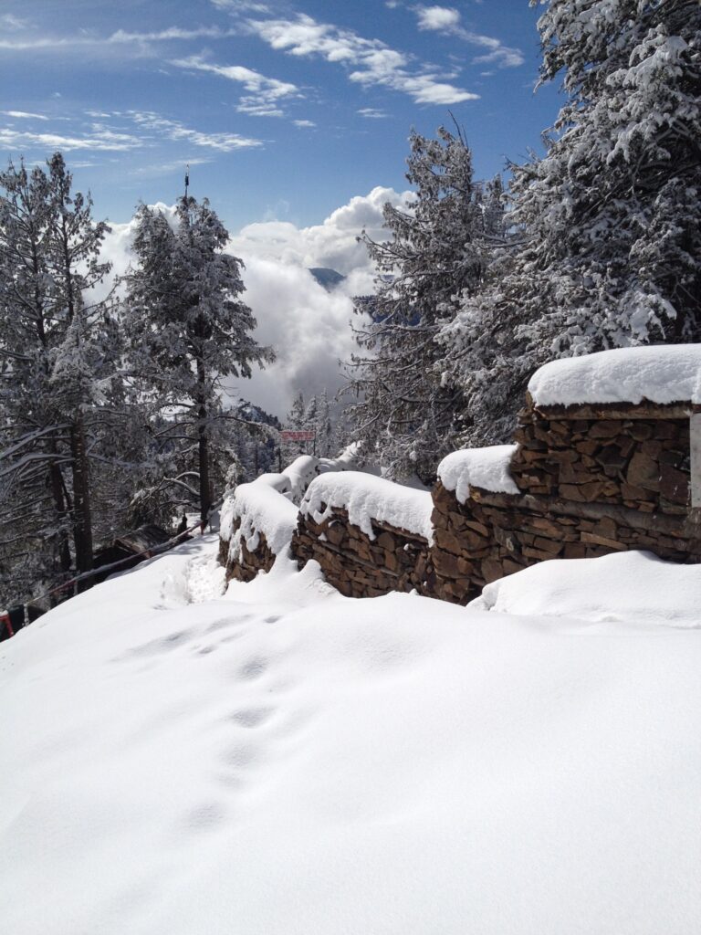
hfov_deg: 40.7
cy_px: 468
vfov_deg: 52.6
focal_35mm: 35
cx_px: 350
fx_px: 945
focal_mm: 4.28
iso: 50
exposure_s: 1/6135
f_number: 2.4
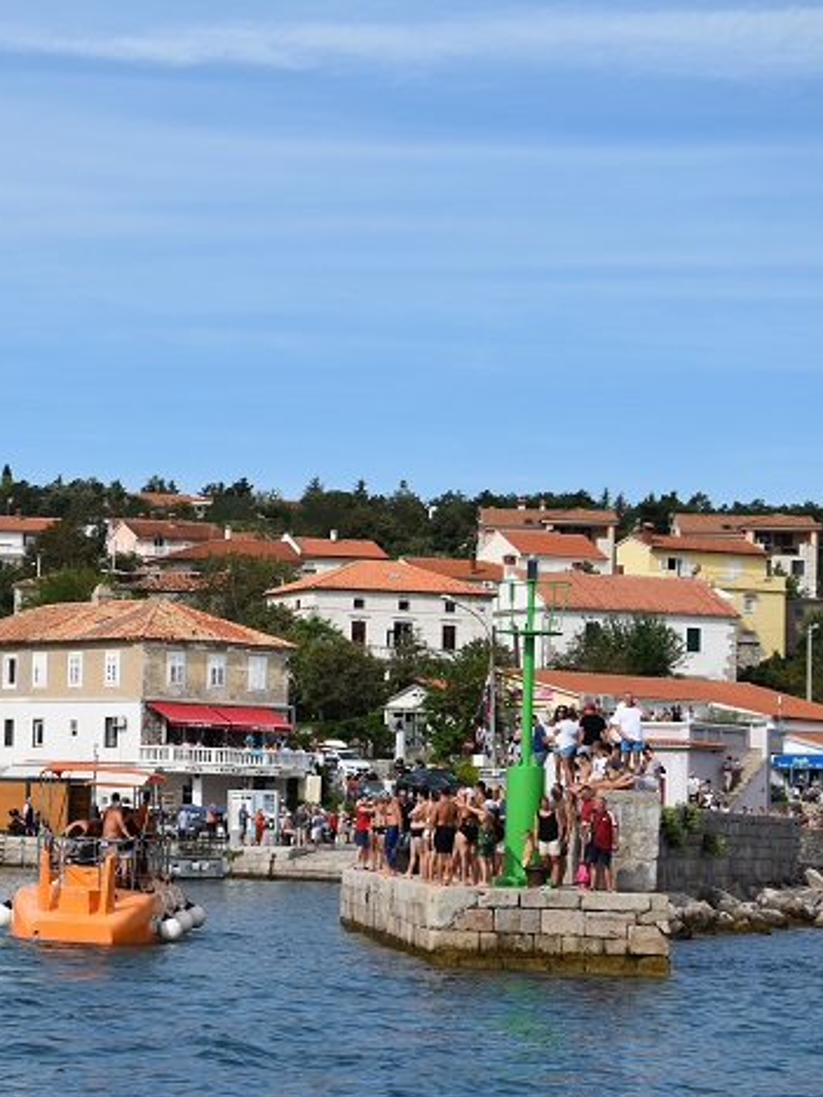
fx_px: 3513
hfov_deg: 13.1
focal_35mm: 111
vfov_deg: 17.8
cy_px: 568
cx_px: -54
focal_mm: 45
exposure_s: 1/320
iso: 100
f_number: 9
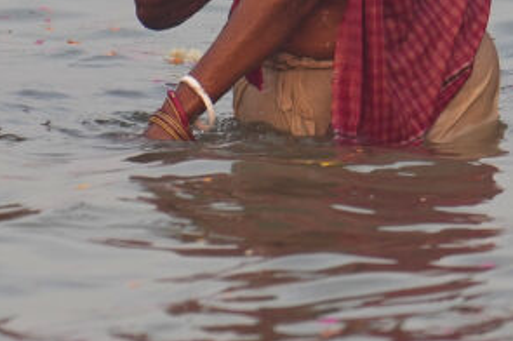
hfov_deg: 1.7
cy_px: -537
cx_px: 276
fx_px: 17038
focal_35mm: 1197
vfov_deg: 1.1
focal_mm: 200
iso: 320
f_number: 3.2
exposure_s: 1/640
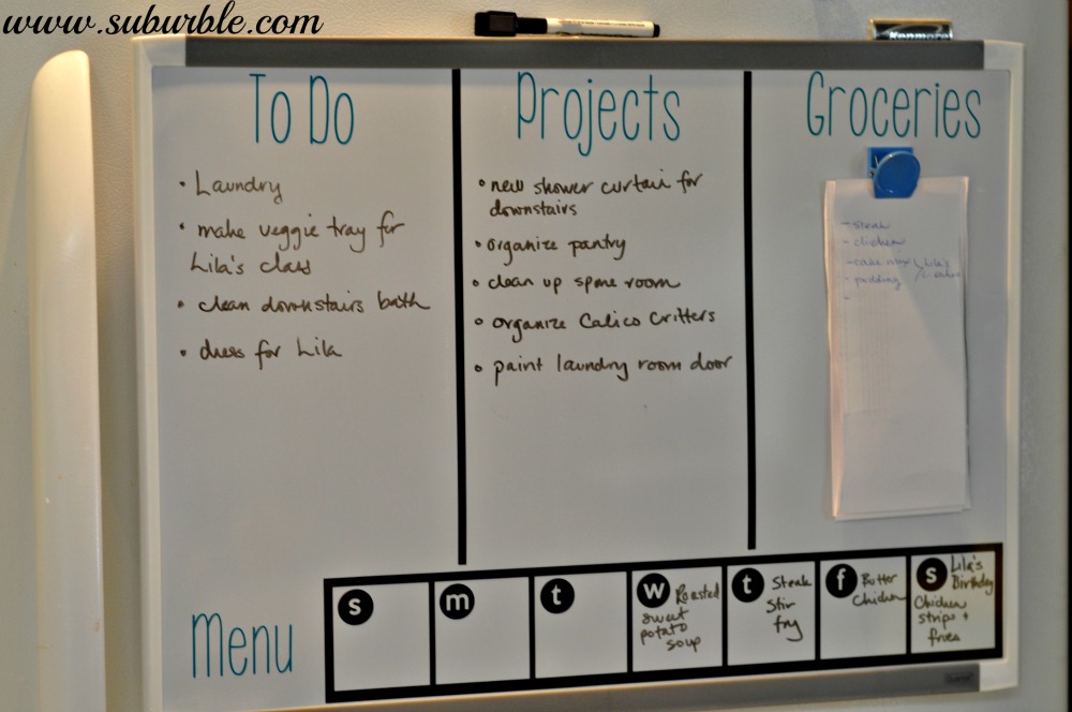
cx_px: 536
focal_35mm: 75
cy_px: 356
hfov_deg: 27.0
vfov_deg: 18.1
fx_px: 2230
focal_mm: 50
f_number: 4
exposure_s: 1/60
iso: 450
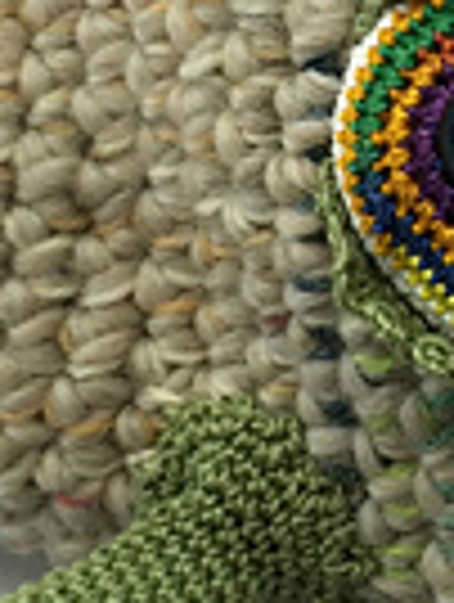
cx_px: 467
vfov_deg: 14.1
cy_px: 22
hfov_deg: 10.7
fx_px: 2406
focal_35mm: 138
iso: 50
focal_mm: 4.15
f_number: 2.2
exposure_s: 1/30
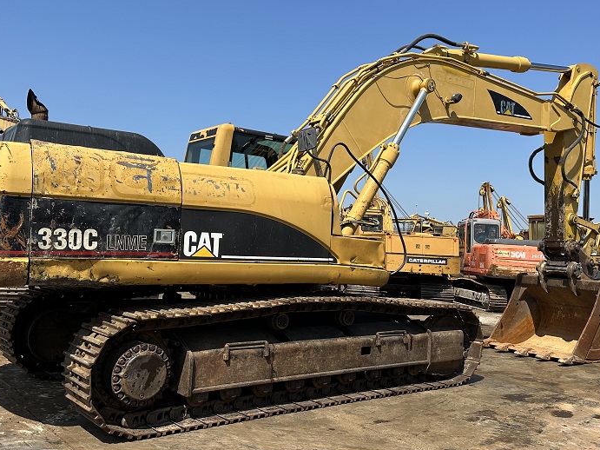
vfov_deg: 40.7
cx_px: 293
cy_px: 230
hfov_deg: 52.6
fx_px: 607
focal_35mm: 35
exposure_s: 1/4348
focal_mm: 6.86
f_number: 1.78
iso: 80
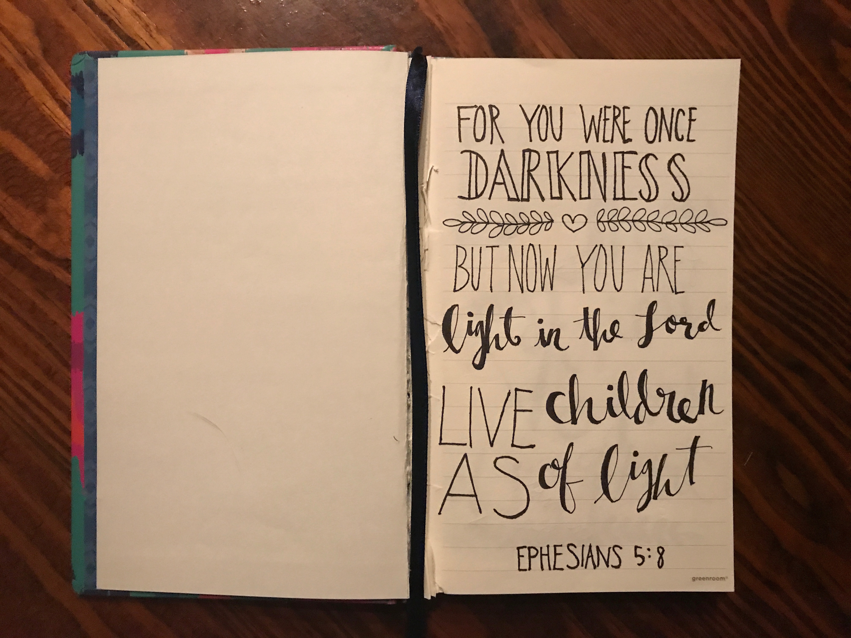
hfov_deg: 63.4
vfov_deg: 49.7
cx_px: 426
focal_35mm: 28
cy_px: 319
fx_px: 688
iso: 100
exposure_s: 1/5
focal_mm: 3.99
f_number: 1.8
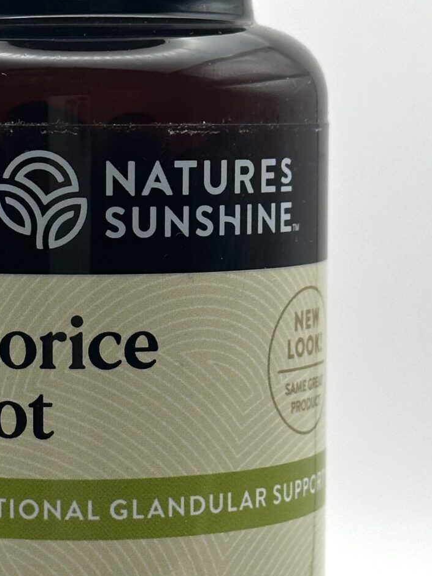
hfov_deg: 11.3
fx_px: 2179
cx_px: 112
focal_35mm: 131
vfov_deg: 15.0
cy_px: 367
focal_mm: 6.86
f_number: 1.78
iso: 64
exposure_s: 1/319
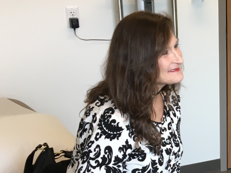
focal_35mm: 76
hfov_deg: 23.3
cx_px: 283
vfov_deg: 19.1
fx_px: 507
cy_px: 145
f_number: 2.2
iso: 25
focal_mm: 4.15
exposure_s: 1/40
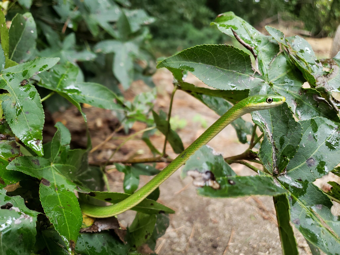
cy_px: 128
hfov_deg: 67.3
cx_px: 170
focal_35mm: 26
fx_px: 255
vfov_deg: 53.1
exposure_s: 1/60
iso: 80
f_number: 1.5
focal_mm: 4.3
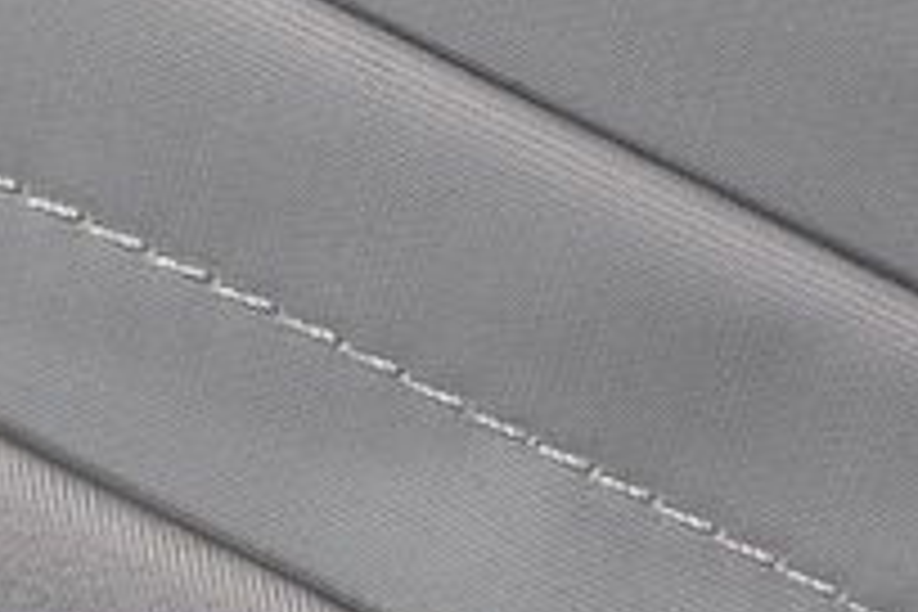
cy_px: 626
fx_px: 10148
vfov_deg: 3.5
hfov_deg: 4.9
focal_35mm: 398
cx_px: -1742
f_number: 8
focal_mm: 35.8
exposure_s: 1/5
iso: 160
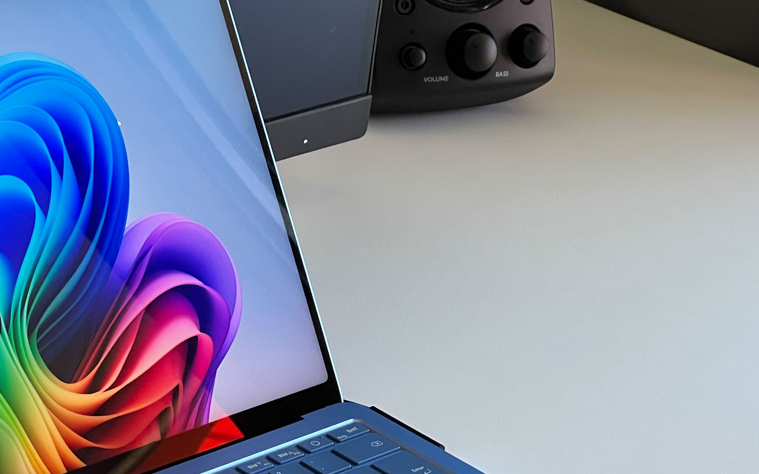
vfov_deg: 8.6
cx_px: 132
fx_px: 3124
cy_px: 441
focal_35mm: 151
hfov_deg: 13.8
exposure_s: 1/84
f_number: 2.8
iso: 200
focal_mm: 9
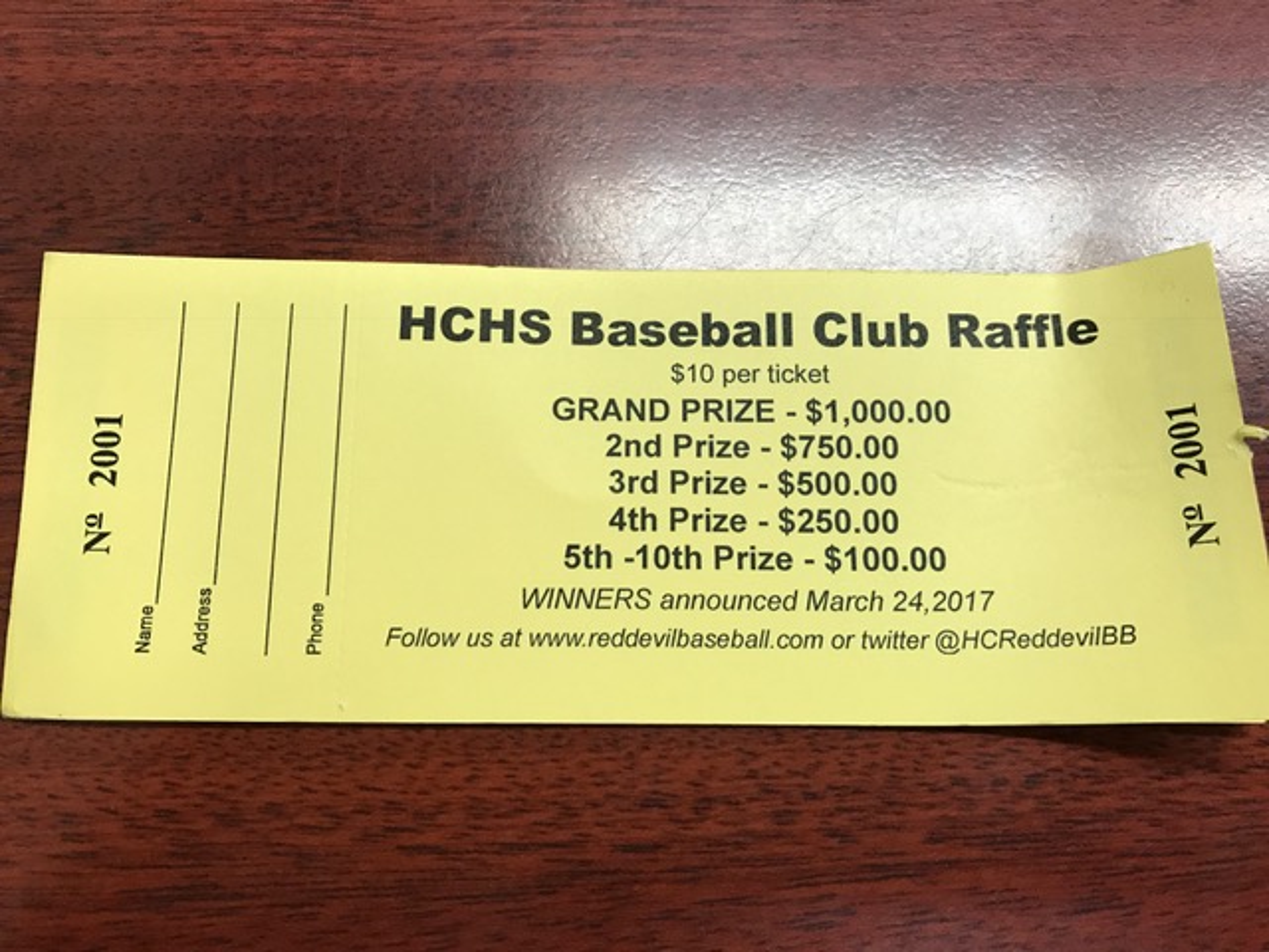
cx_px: 634
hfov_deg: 63.4
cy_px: 476
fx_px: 1026
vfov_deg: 49.7
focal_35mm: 28
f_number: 1.8
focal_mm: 3.99
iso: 32
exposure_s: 1/30
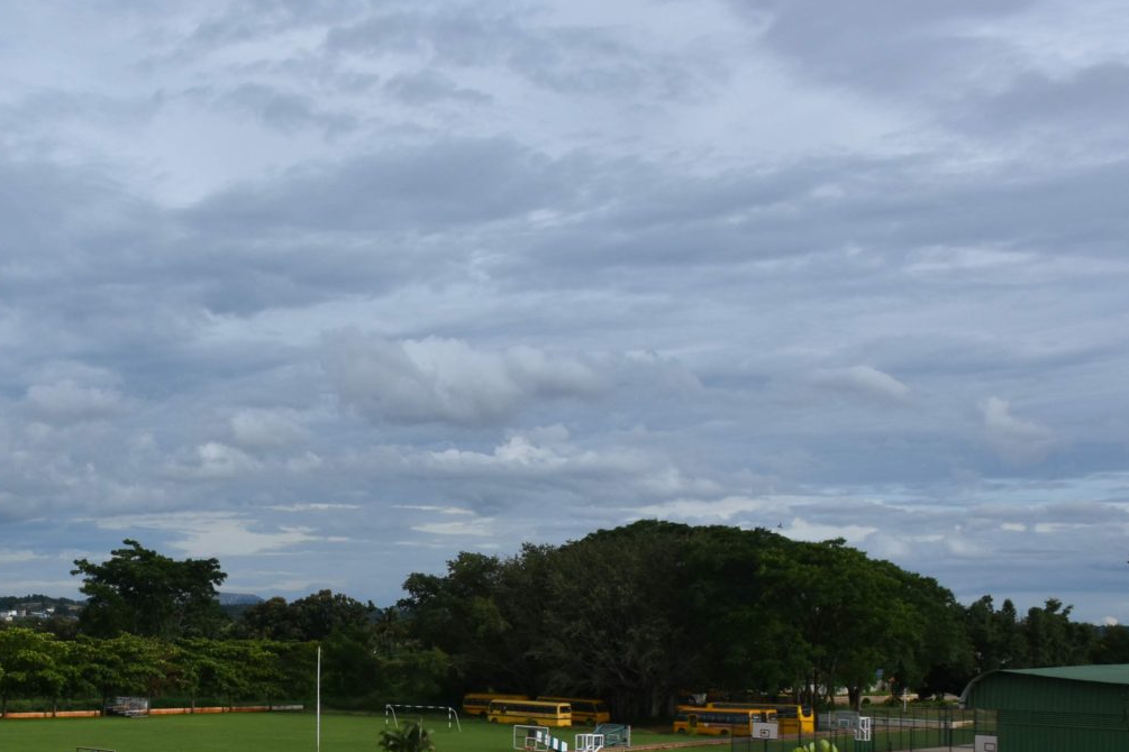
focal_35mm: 55
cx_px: 238
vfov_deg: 24.3
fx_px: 1725
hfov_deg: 35.2
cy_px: 564
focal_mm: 18
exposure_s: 1/500
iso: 250
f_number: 8
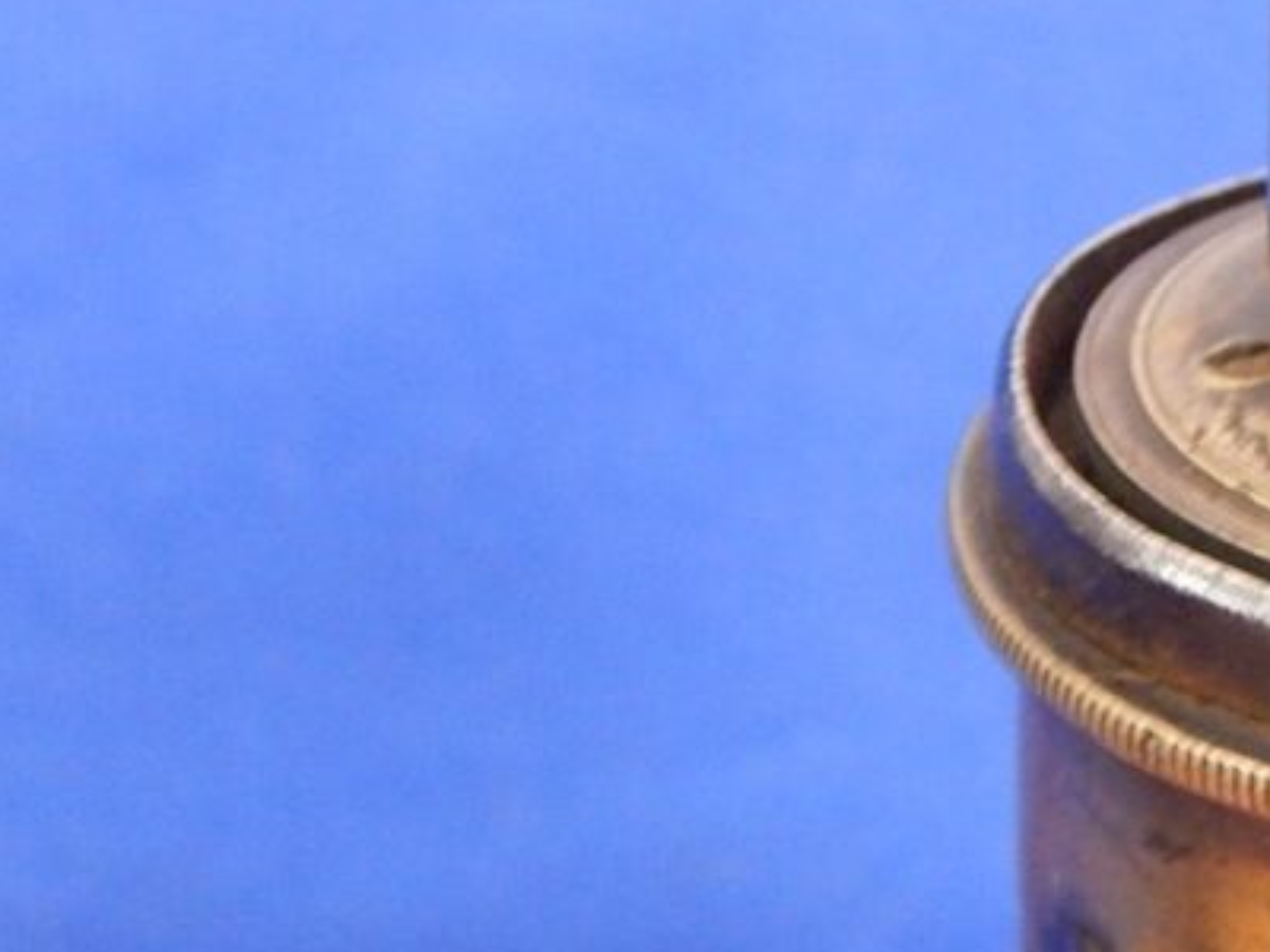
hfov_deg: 17.1
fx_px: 4036
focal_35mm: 110
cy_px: 314
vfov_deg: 13.4
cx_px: 1508
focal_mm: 7.7
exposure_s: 1/8
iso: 560
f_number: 3.6
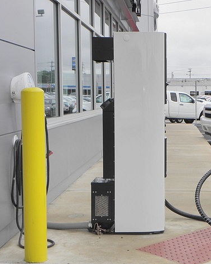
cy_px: 133
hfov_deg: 21.5
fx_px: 547
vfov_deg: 27.1
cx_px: 175
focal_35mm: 70
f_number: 5.6
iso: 64
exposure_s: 1/200
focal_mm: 9.57
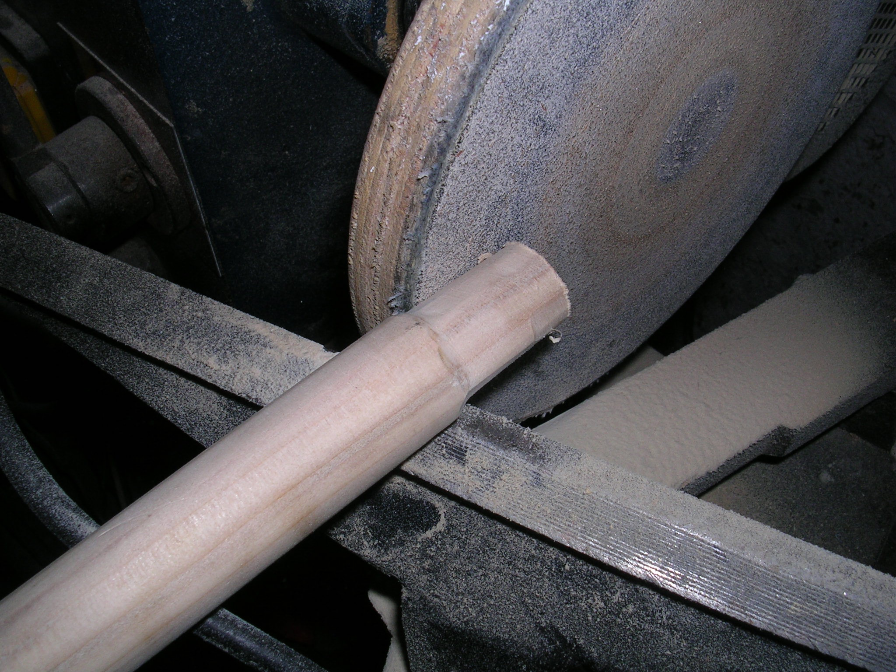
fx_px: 984
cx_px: 448
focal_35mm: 38
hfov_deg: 49.0
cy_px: 336
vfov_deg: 37.7
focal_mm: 5.8
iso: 50
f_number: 5.6
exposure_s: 1/60.1
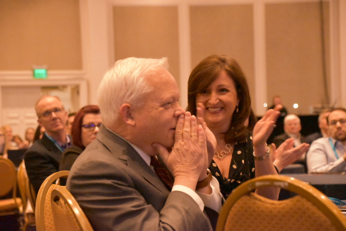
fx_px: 1225
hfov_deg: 16.1
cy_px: 116
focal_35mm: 128
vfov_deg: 10.8
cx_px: 173
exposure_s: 1/80
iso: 12800
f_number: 5.3
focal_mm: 85
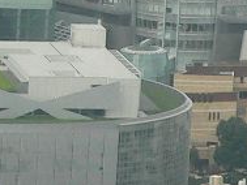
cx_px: 636
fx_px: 4884
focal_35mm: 684
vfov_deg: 2.2
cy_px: -362
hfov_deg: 2.9
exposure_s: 1/1000
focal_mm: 16.7
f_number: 2.8
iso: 100
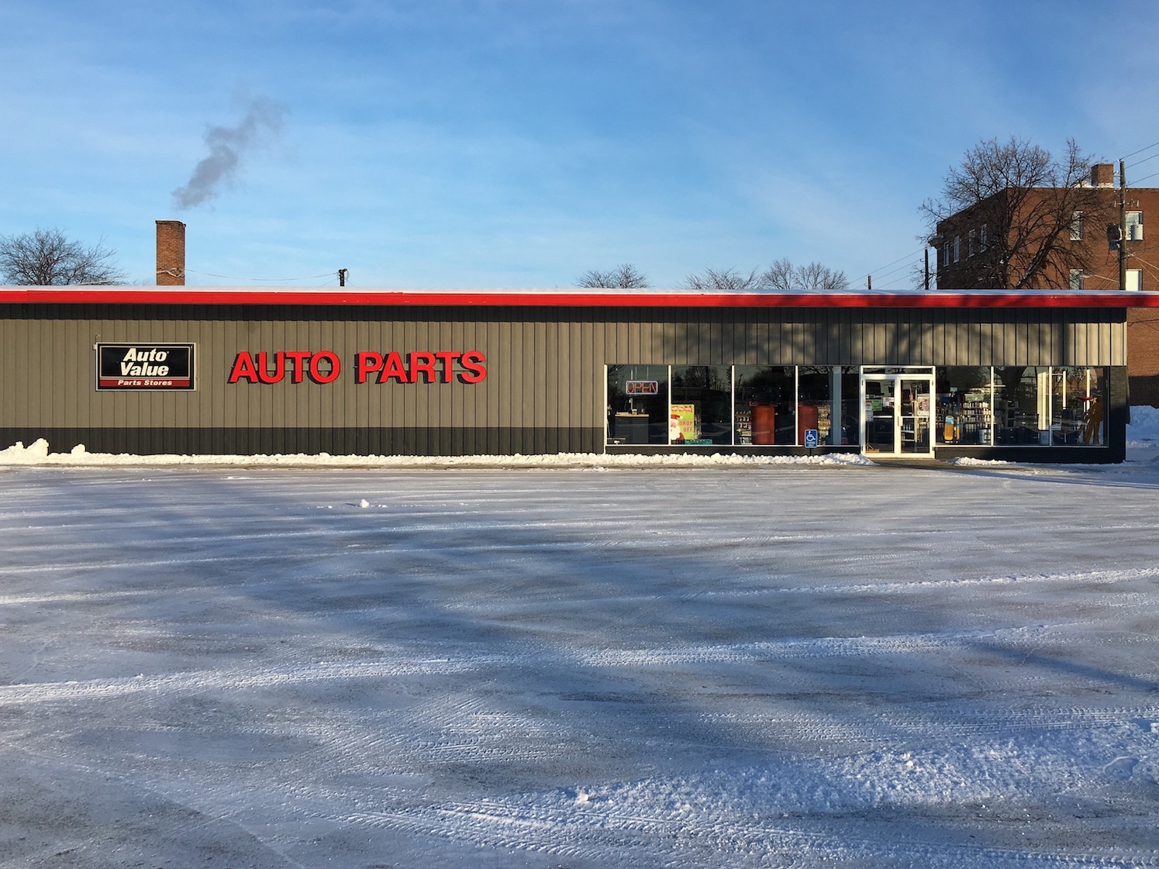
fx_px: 1105
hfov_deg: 55.3
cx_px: 599
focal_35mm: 33
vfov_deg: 42.9
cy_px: 417
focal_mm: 4.15
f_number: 2.2
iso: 25
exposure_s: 1/1282
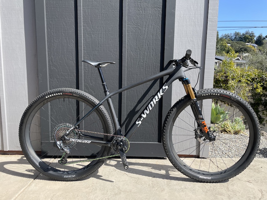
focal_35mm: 26
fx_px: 201
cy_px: 100
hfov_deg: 67.3
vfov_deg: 53.1
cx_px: 134
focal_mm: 4.2
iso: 32
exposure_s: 1/1553
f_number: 1.6
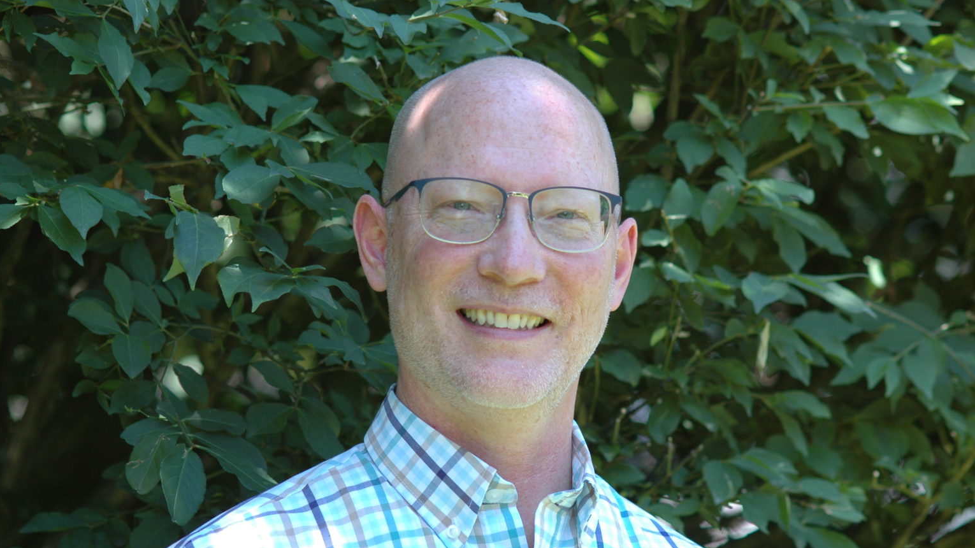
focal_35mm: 166
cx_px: 486
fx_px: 4279
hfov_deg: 13.0
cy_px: 304
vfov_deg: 7.3
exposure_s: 1/200
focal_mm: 105
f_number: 3.5
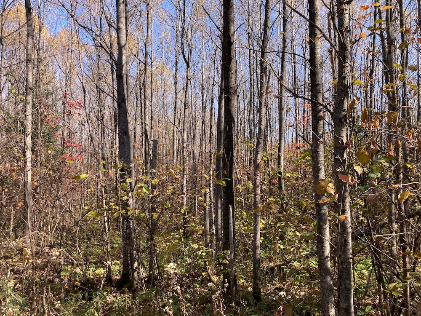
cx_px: 210
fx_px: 341
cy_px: 158
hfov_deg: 63.4
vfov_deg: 49.7
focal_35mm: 28
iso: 20
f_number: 1.8
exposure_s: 1/403
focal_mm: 3.99
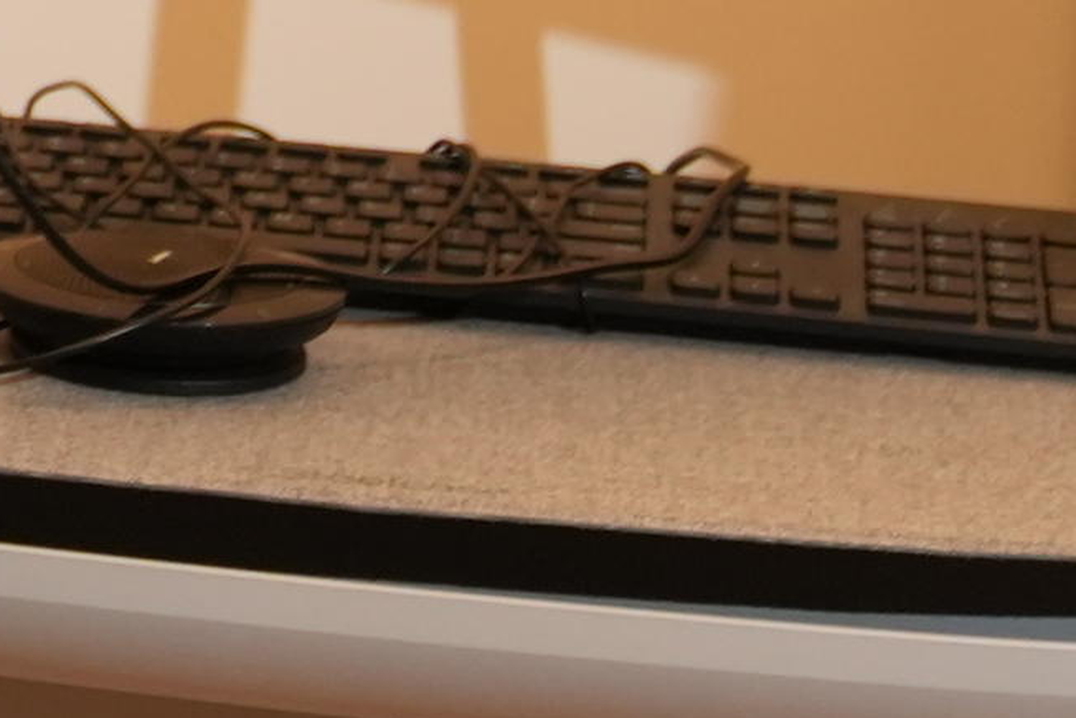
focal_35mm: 253
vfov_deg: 5.2
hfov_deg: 7.7
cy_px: -1237
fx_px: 7563
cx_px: -1333
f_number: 2.8
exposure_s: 1/250
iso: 1250
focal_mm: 33
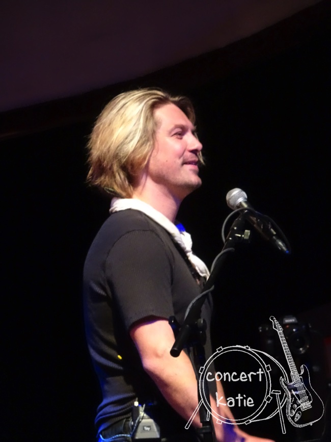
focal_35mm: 280
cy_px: 221
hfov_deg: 5.3
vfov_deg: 7.1
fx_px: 3571
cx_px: 166
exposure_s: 1/40
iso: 1600
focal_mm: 47.87
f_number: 6.3
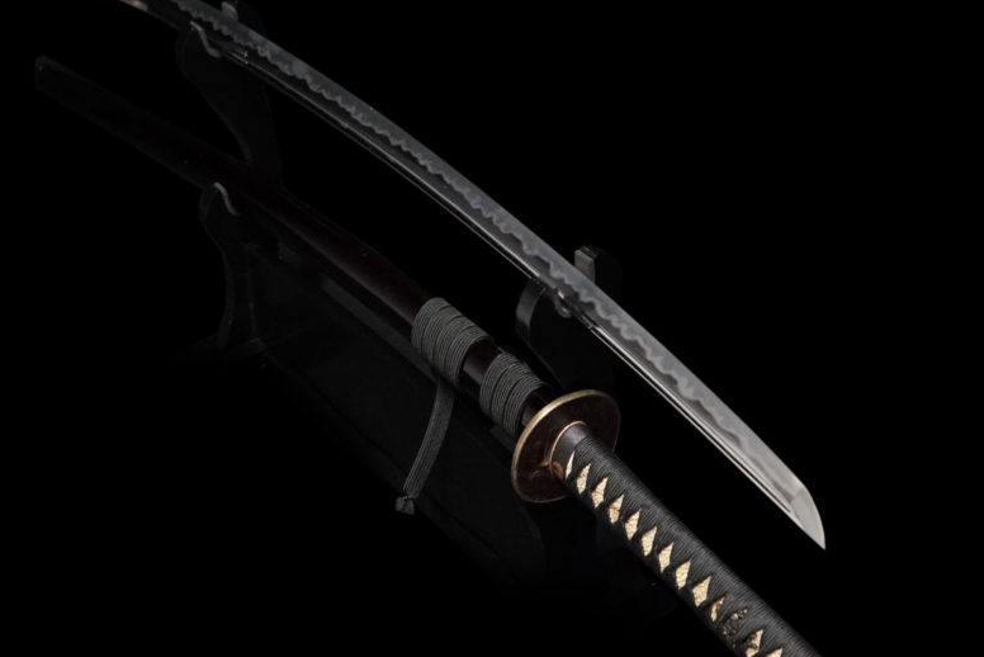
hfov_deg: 30.5
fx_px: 1805
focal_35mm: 66
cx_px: 470
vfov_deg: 20.6
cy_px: 313
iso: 16000
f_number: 8
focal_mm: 50
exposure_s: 1/60
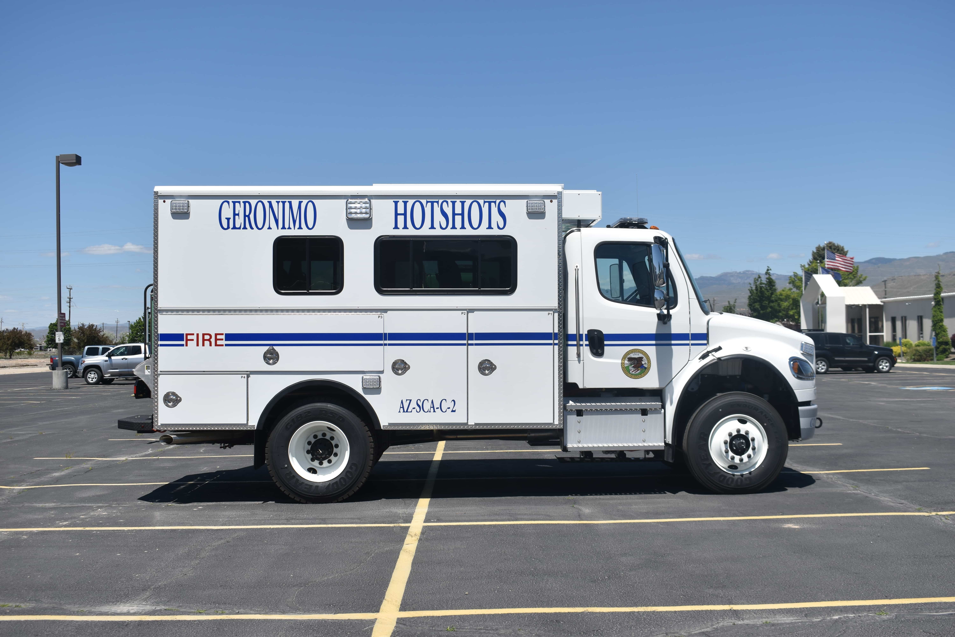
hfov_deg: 49.6
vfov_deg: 34.2
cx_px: 478
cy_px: 318
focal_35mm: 39
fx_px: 1035
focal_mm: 26
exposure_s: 1/500
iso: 100
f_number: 6.3
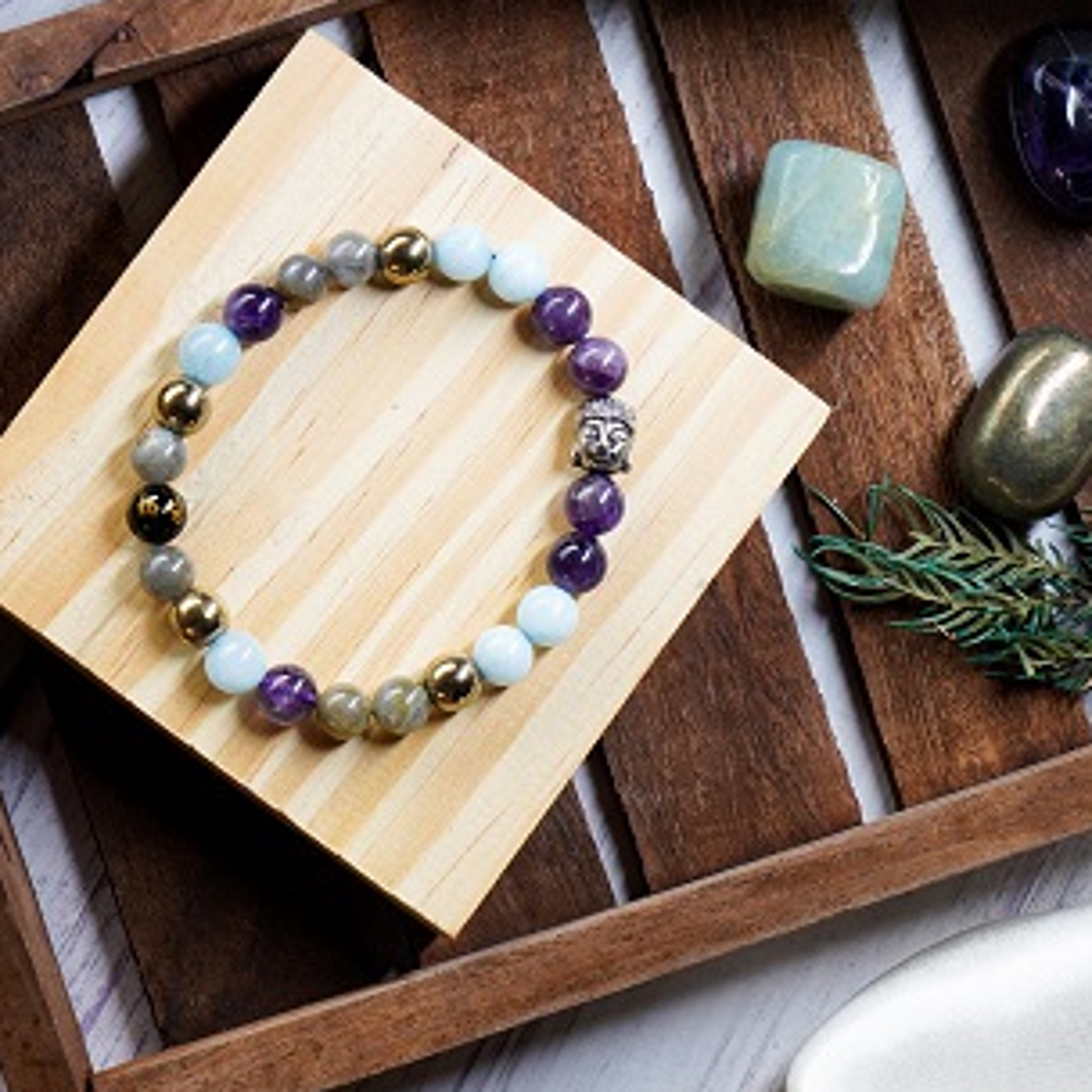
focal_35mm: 127
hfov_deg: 13.7
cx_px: 621
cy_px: 544
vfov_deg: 13.7
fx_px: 4533
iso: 1000
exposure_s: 1/160
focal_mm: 70
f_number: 10
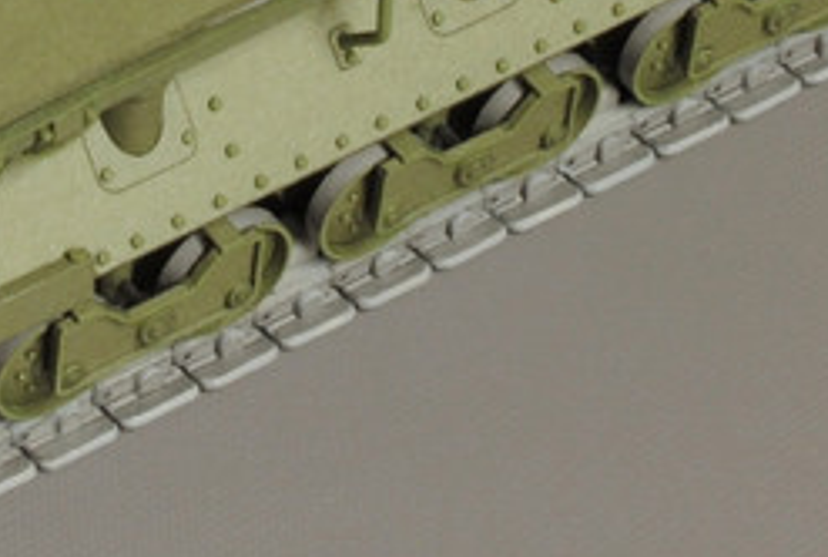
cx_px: 327
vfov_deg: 5.2
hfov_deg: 7.9
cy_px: -534
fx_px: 6018
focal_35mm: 261
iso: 100
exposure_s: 4
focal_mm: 36
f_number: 20
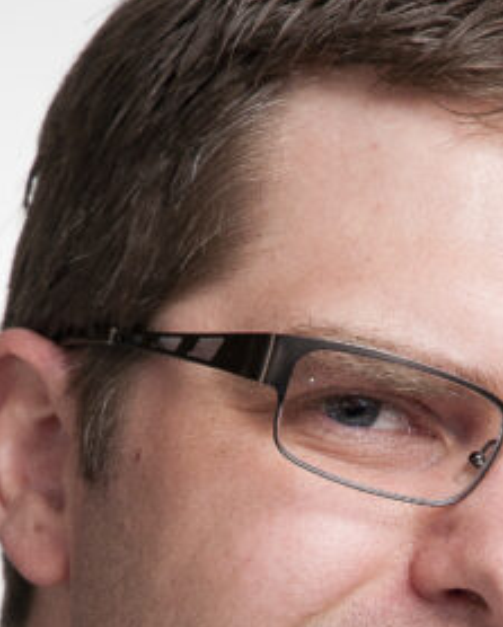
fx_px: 7598
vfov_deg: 4.7
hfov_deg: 3.8
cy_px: 747
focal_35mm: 409
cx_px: 323
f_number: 4.5
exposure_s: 1/40
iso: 320
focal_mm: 70
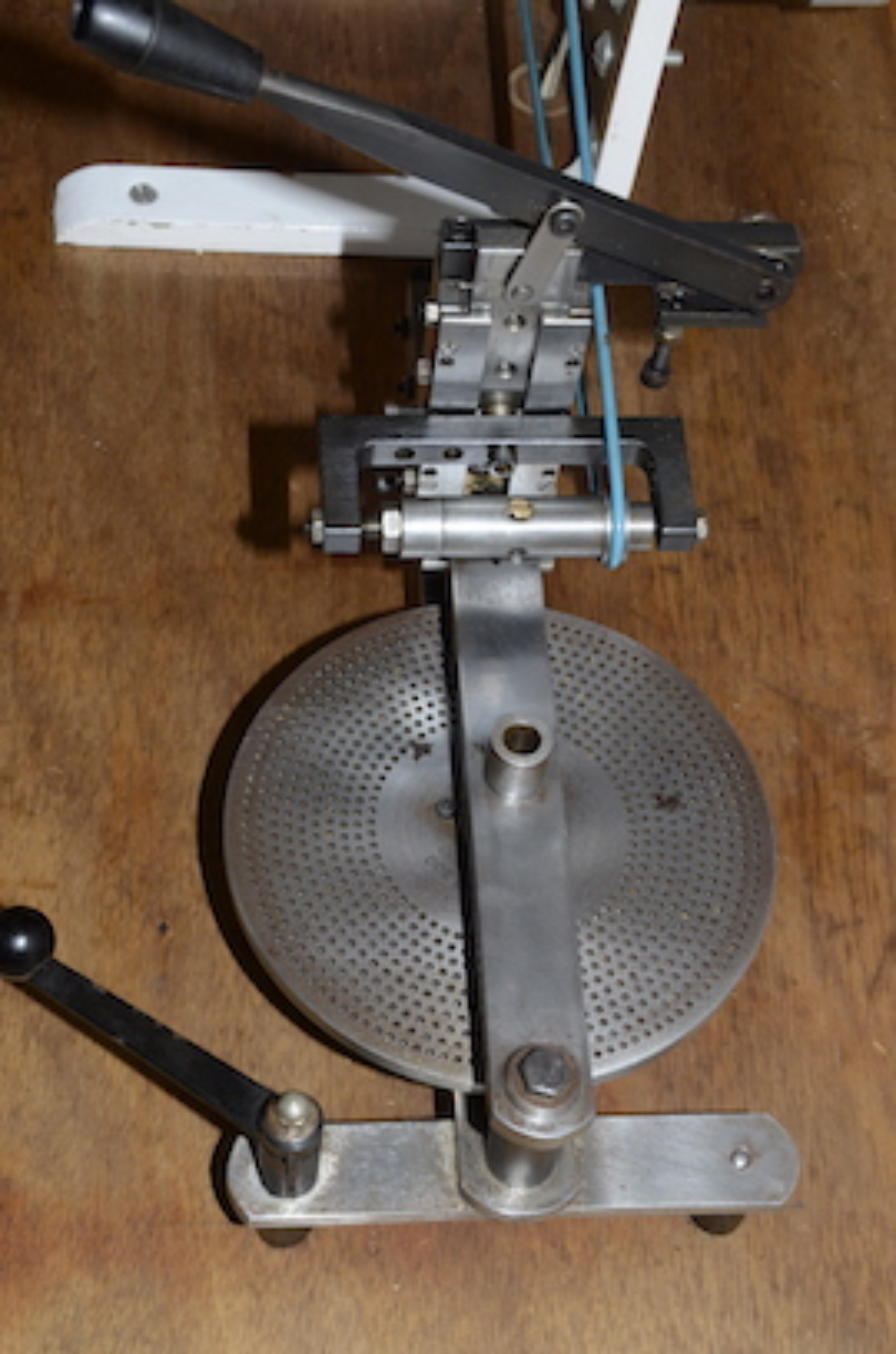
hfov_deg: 20.1
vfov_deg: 29.9
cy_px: 677
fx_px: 2533
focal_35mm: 68
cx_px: 448
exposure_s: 1/60
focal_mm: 45
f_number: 13
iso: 800
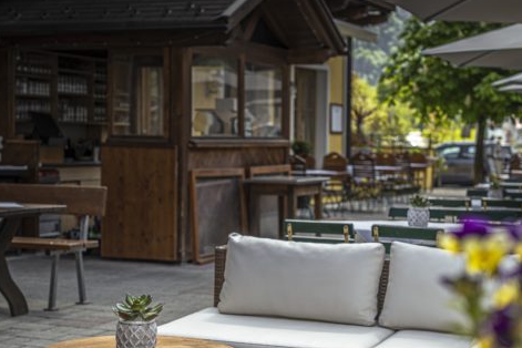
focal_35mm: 70
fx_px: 1015
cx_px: 320
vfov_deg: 19.4
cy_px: 246
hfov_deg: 28.8
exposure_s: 1/800
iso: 100
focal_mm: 40
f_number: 2.8
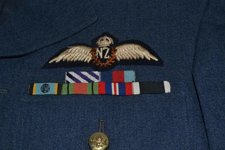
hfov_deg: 41.1
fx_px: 300
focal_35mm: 48
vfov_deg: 28.1
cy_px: 75
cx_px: 112
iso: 100
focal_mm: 32
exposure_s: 1/60
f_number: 8
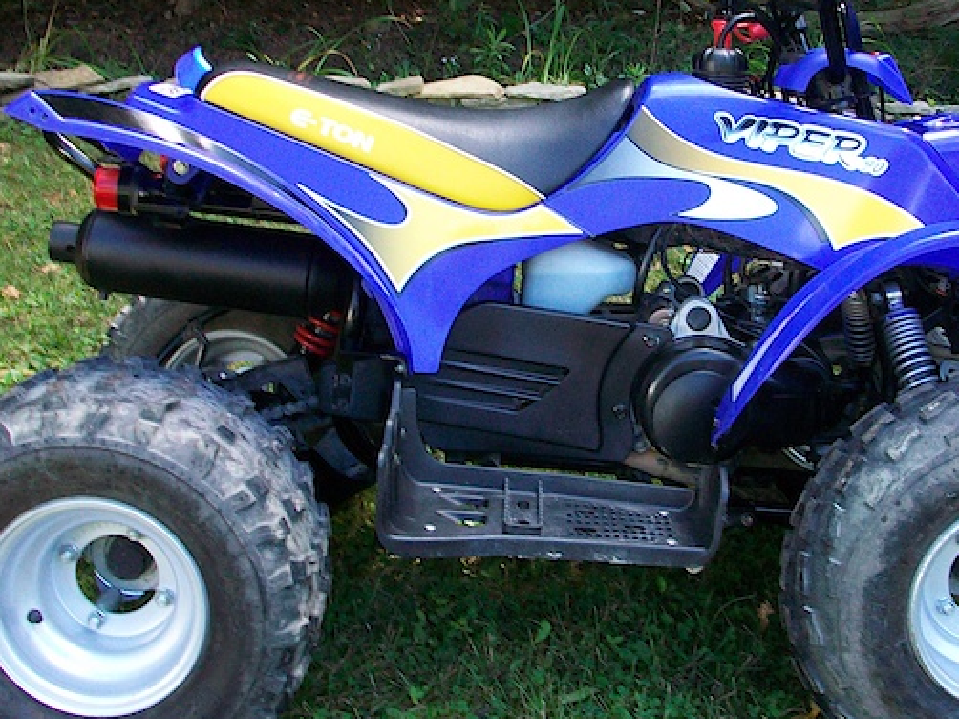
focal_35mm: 51
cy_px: 308
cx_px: 588
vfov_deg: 28.5
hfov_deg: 37.3
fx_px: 1412
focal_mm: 5.7
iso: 120
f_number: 2.8
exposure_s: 1/100
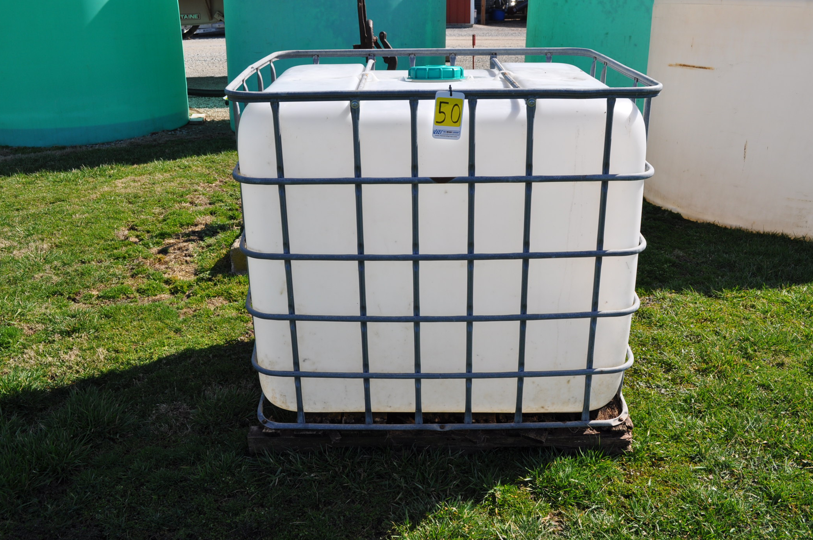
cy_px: 267
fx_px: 767
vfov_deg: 38.8
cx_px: 409
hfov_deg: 55.9
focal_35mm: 34
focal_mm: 22
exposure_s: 1/320
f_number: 9
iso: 200
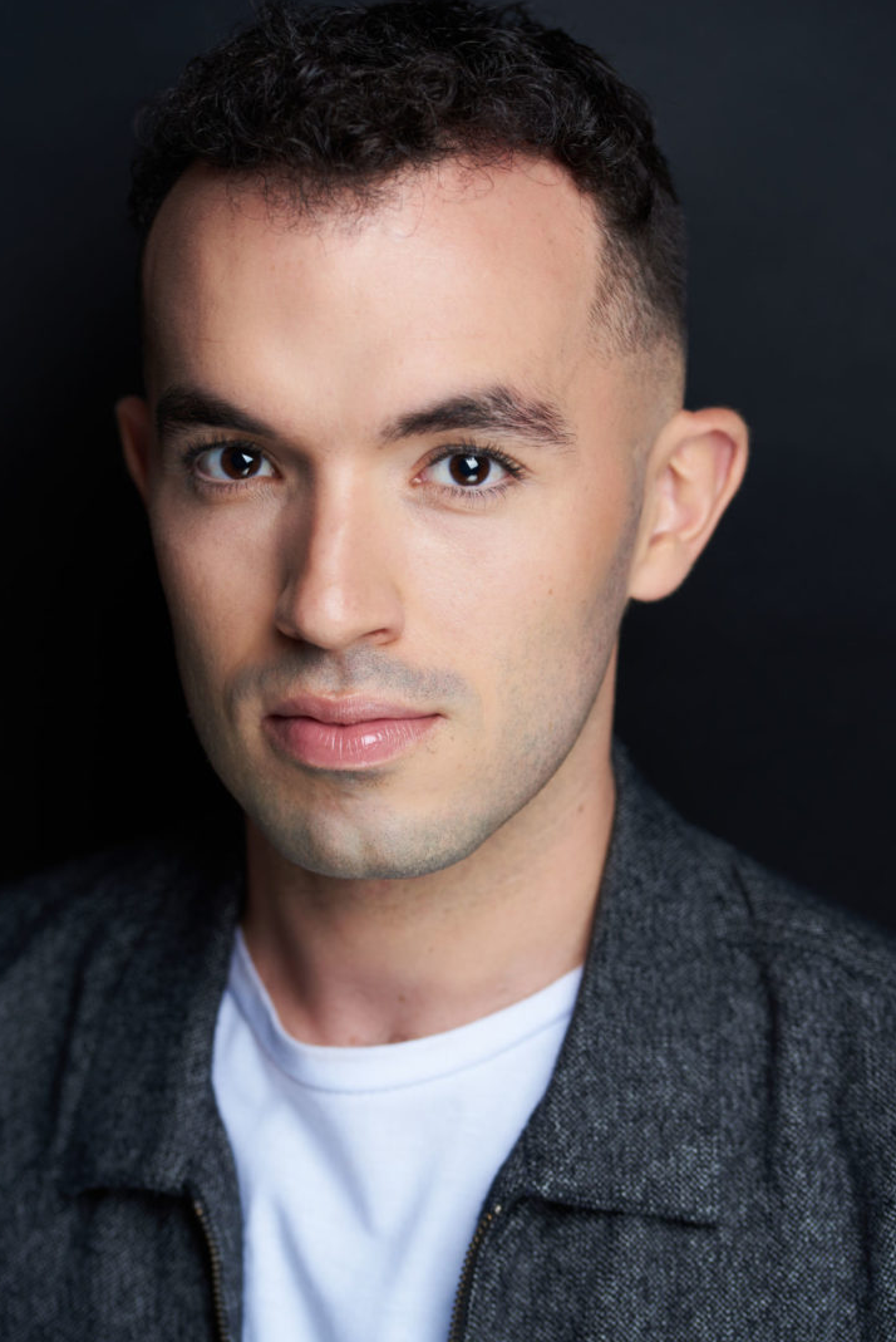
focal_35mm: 113
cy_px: 708
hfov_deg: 12.1
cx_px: 456
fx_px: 4213
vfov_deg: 18.1
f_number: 5
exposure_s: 1/160
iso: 160
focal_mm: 105
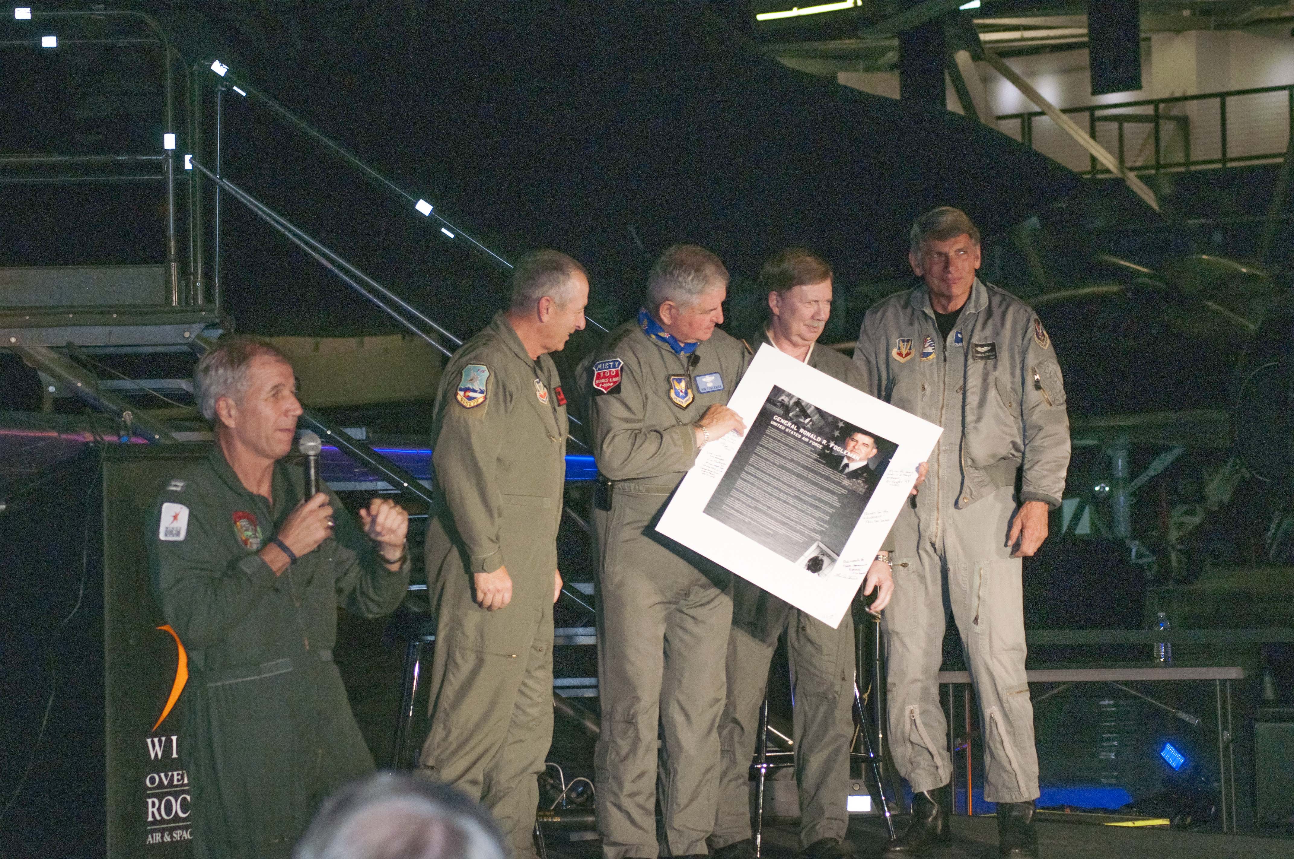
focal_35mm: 142
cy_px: 430
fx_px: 5116
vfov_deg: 9.6
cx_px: 647
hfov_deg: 14.4
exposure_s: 1/200
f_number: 6.3
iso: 200
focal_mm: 95
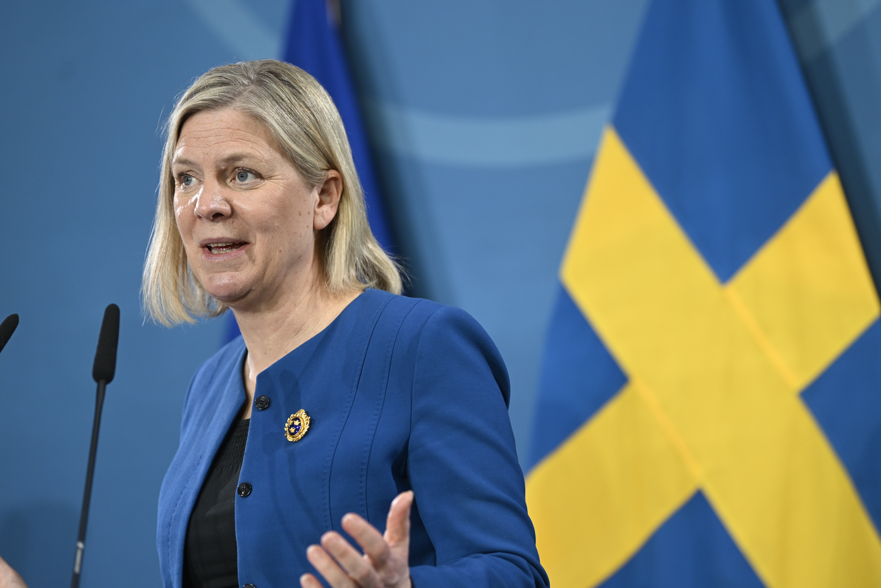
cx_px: 440
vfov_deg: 11.4
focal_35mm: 120
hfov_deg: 17.1
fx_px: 2936
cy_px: 294
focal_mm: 120
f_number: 2.8
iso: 1000
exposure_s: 1/200
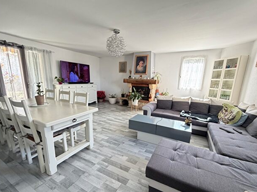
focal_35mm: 16
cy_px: 107
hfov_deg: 94.5
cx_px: 128
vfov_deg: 77.8
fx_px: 119
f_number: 2.2
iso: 320
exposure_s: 1/81
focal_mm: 2.22
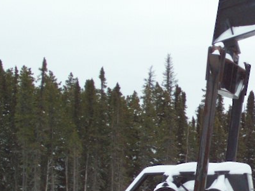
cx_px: 357
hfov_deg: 9.8
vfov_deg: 7.5
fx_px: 1452
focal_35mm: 197
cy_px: 121
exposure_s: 1/90.1
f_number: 3.6
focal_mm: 10.8
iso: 80
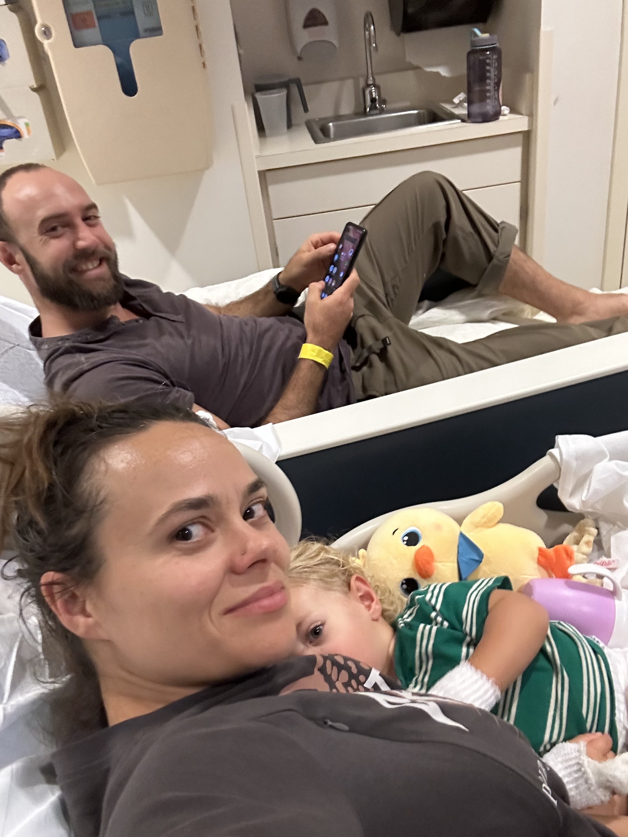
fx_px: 726
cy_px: 418
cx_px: 314
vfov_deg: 60.0
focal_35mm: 30
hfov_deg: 46.8
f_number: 1.9
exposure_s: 1/35
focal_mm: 2.69
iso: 400
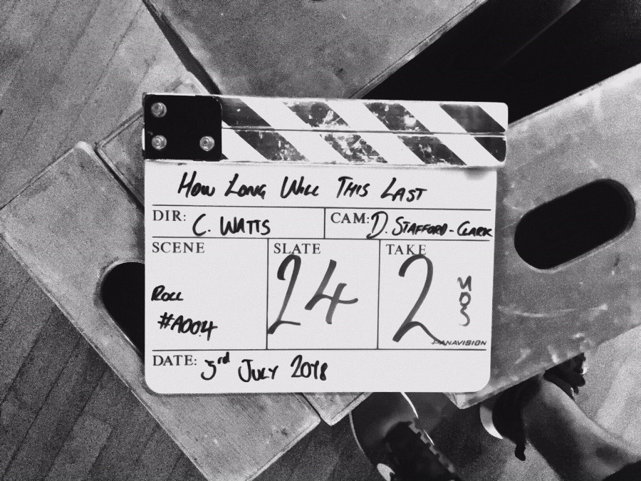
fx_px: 537
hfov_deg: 61.7
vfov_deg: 48.2
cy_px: 240
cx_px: 320
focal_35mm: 29
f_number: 2.2
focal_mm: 4.15
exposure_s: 1/33
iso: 250
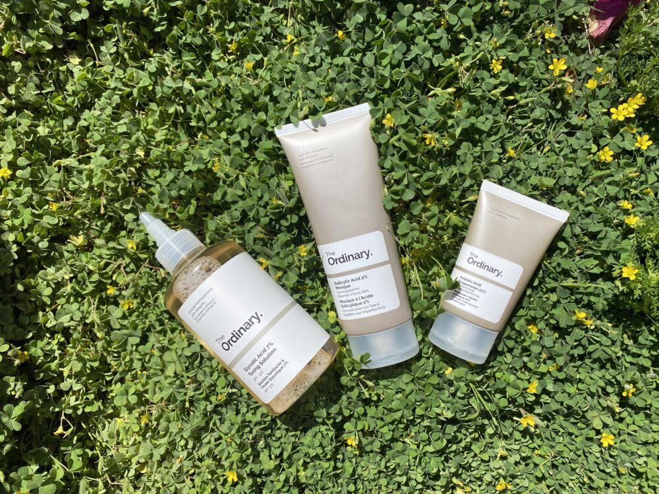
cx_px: 330
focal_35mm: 26
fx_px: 495
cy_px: 247
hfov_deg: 67.3
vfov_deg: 53.1
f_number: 1.8
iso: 32
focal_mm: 4.25
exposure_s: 1/4115
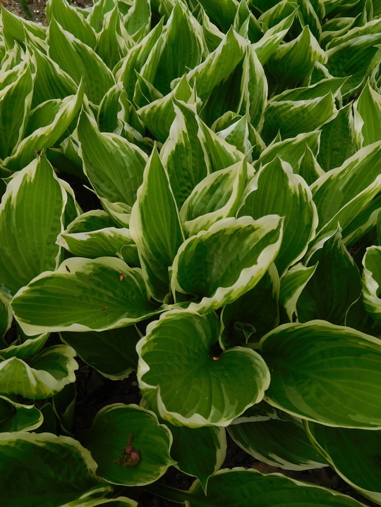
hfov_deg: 54.9
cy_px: 254
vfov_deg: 69.4
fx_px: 367
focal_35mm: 25
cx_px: 190
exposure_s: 1/640
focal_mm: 4.5
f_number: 3.4
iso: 125
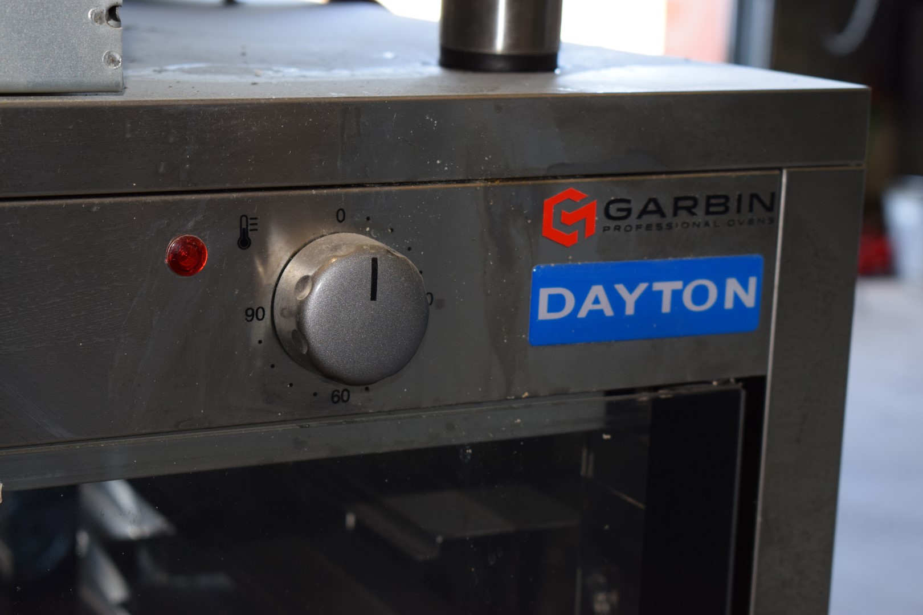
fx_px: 2000
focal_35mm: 78
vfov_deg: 17.5
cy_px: 308
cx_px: 462
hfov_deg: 26.0
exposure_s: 1/60
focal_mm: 52
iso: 800
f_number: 5.6
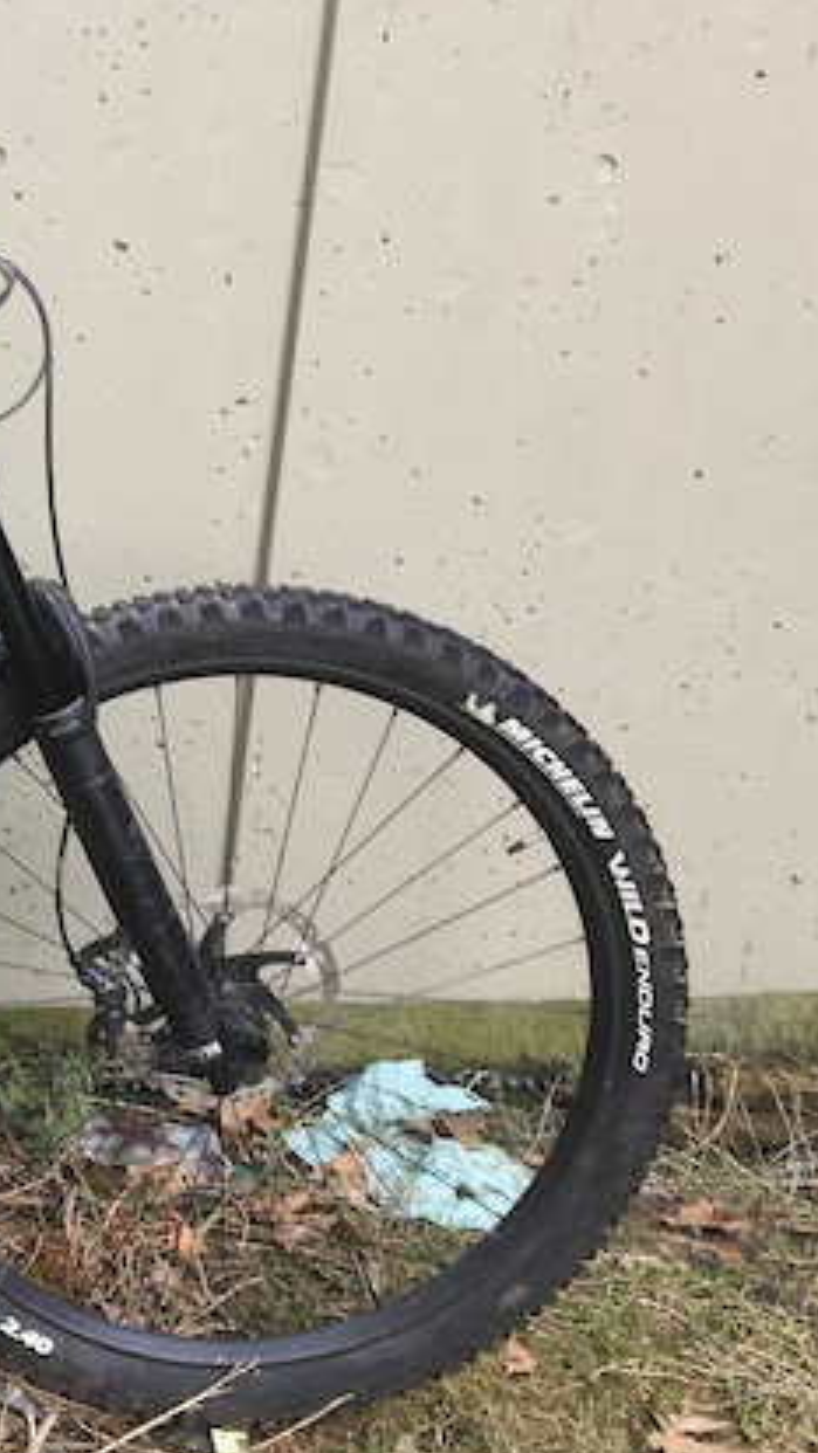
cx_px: -383
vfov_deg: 34.3
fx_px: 2351
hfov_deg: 17.8
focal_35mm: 61
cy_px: 618
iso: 25
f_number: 2.2
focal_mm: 4.15
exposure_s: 1/60
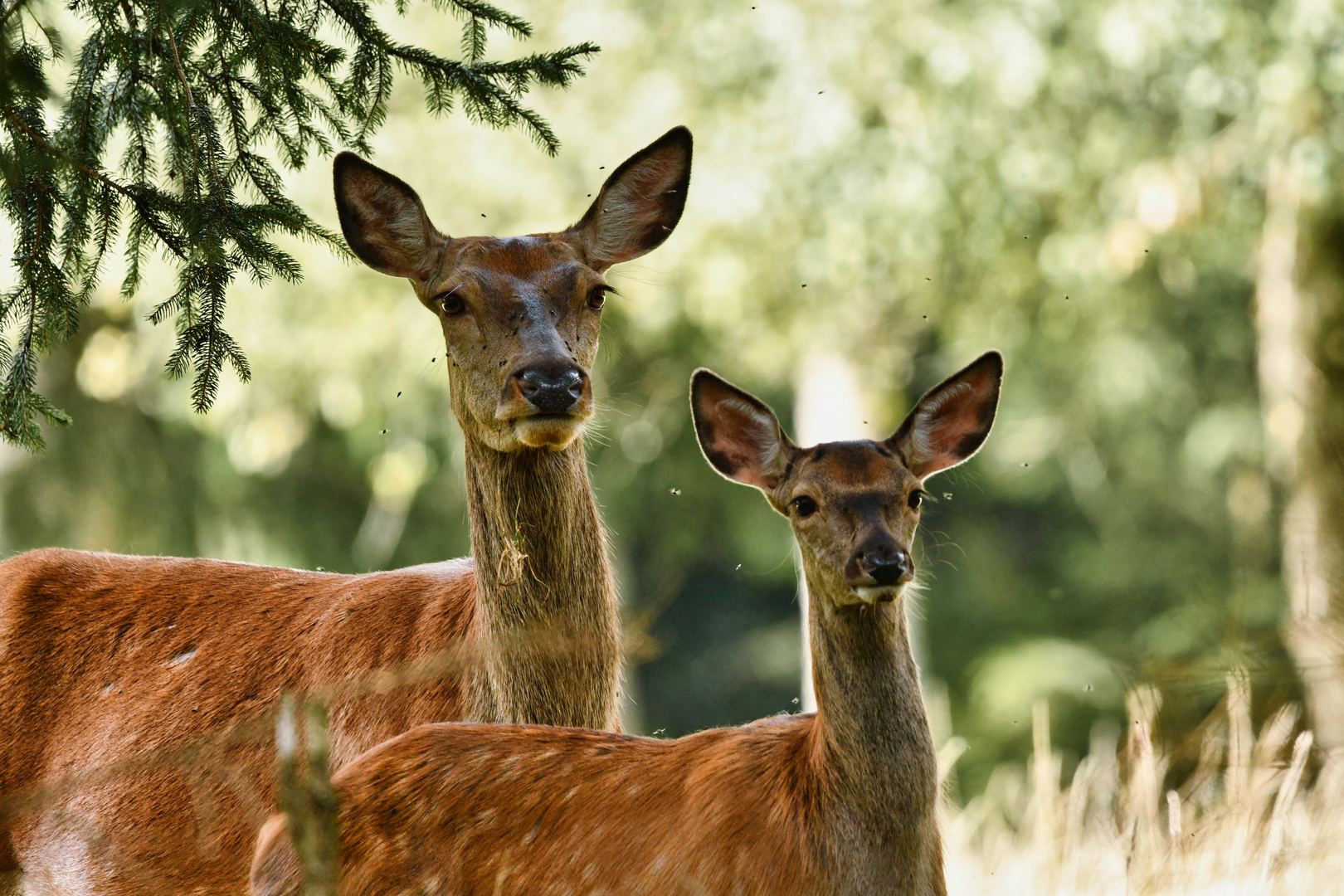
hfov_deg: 2.3
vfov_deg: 1.5
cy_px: 448
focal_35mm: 900
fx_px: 33597
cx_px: 672
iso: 800
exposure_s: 1/320
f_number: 7.1
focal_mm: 600
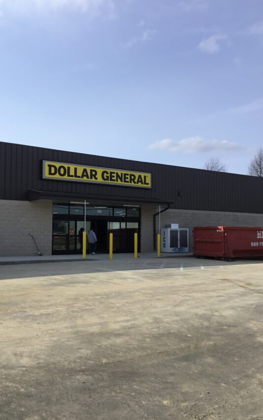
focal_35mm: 33
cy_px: 210
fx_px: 378
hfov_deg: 38.2
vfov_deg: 58.1
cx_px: 108
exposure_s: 1/1733
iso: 25
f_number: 2.4
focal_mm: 3.3
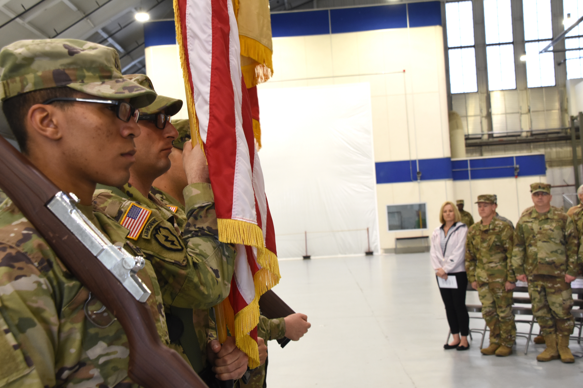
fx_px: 777
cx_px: 292
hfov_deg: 41.1
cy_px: 194
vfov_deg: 28.1
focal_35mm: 48
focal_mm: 32
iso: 800
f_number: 6.3
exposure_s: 1/40
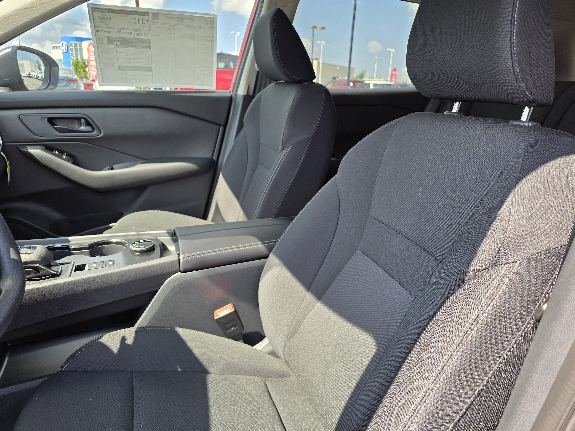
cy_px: 216
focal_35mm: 23
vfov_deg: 58.9
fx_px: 382
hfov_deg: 73.9
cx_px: 288
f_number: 1.7
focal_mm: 6.3
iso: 25
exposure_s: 1/180
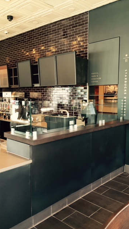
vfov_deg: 61.0
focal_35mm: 32
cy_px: 114
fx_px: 195
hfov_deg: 36.6
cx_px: 60
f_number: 2.2
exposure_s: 1/30
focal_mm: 4.15
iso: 80
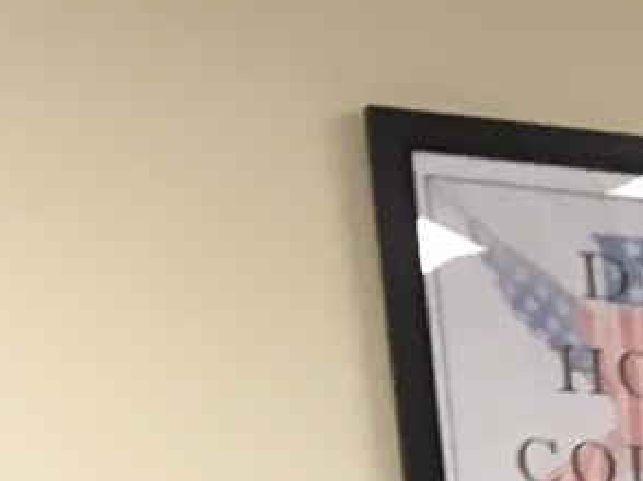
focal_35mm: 199
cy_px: 1649
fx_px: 3693
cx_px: 2196
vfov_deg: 6.5
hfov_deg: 7.9
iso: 80
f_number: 2.2
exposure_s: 1/30
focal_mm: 4.15
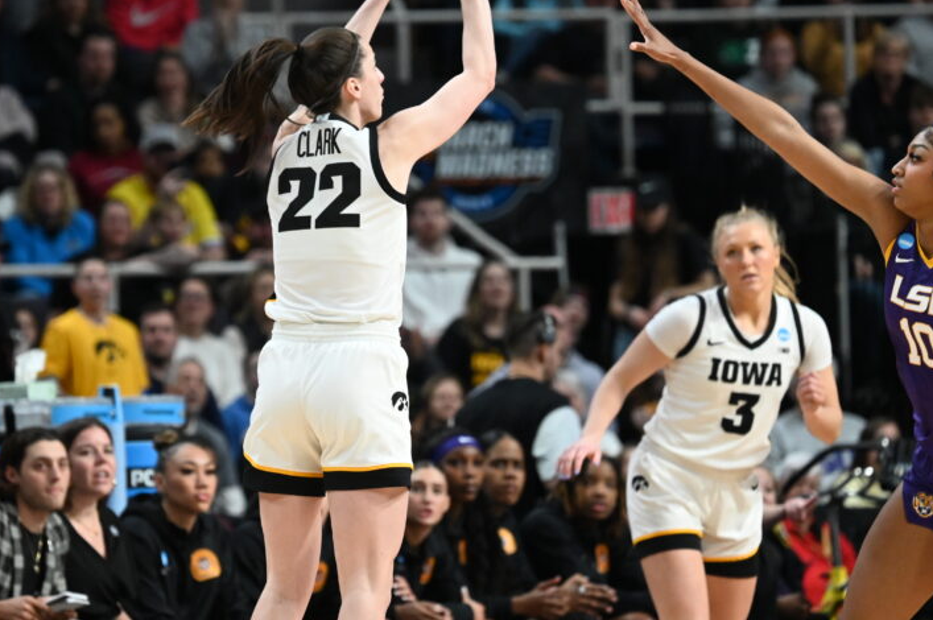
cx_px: 410
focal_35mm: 420
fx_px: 10875
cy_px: 257
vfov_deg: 3.3
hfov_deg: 4.9
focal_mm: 290
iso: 6400
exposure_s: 1/1000
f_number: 5.6
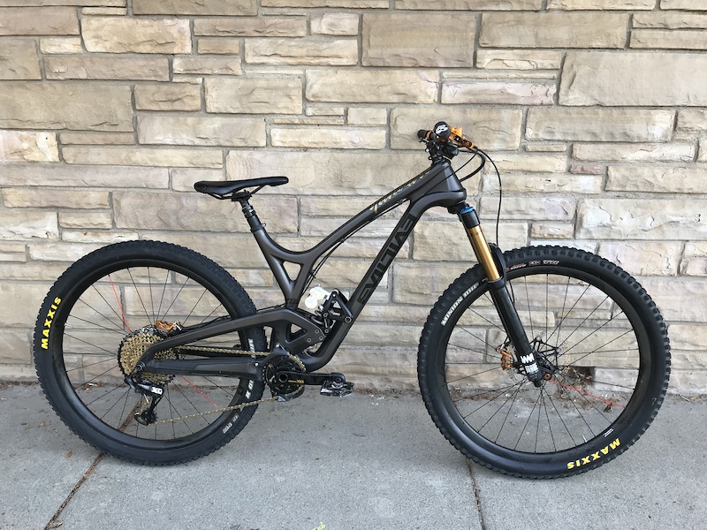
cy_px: 265
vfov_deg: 49.7
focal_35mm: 28
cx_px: 354
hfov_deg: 63.4
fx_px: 572
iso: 20
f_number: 1.8
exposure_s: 1/188
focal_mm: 3.99
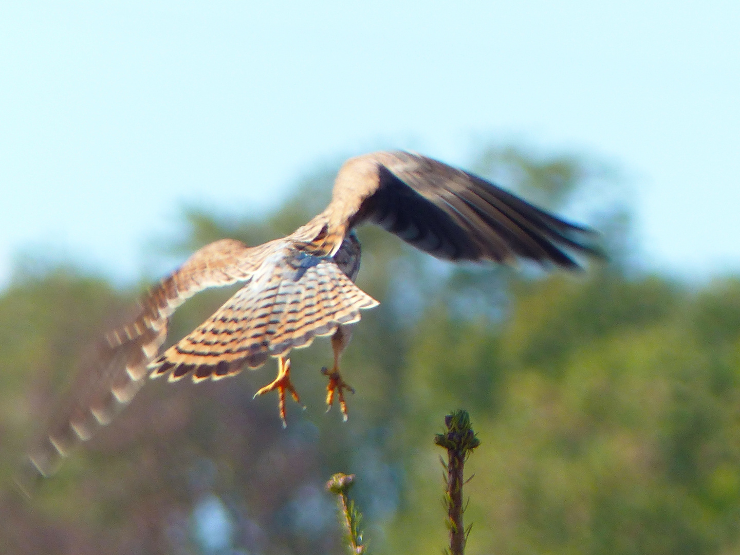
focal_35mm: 1200
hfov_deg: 1.7
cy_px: 278
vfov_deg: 1.2
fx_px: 25653
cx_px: 370
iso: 100
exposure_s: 1/500
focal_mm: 108
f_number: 4
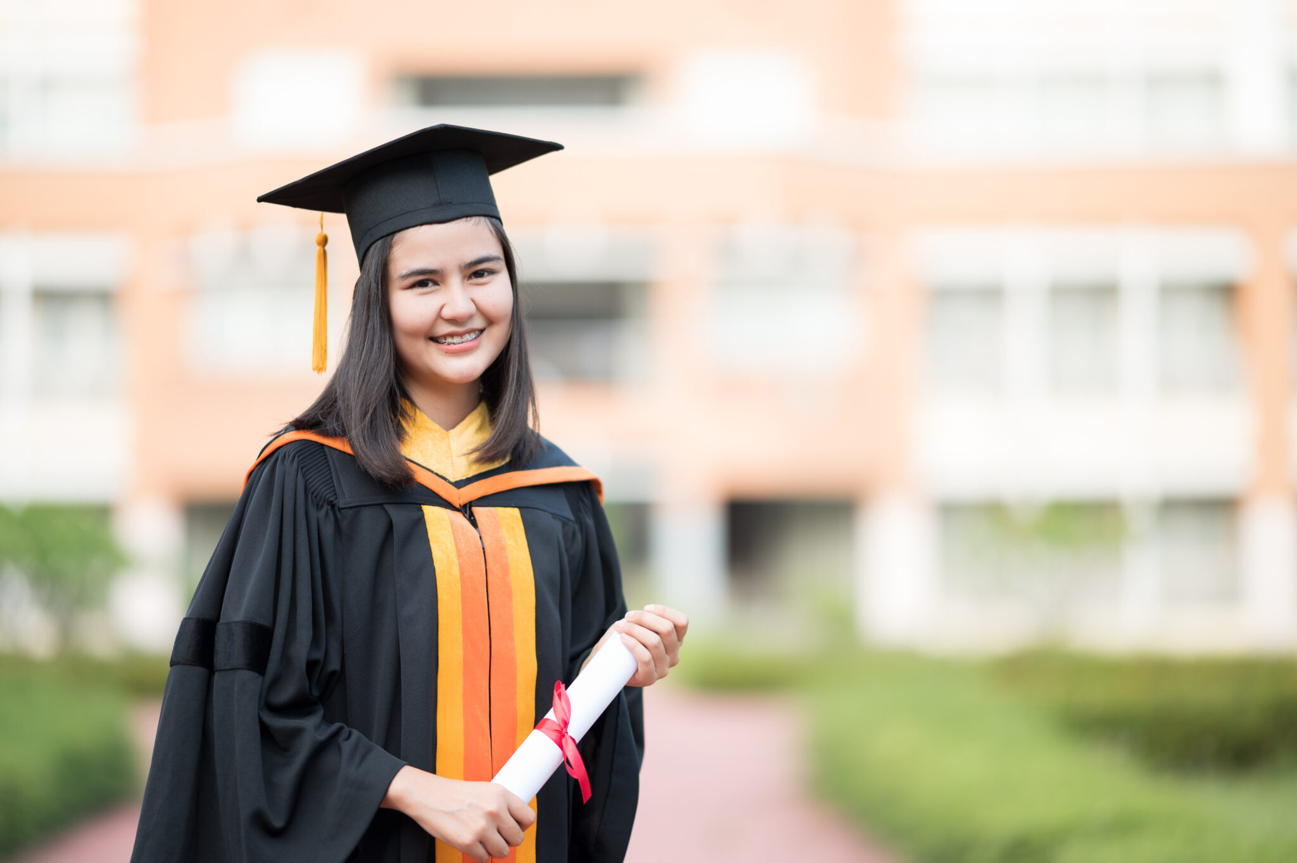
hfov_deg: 19.5
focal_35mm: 105
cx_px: 648
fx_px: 3781
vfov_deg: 13.0
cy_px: 432
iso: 125
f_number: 1.4
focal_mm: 105
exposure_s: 1/640
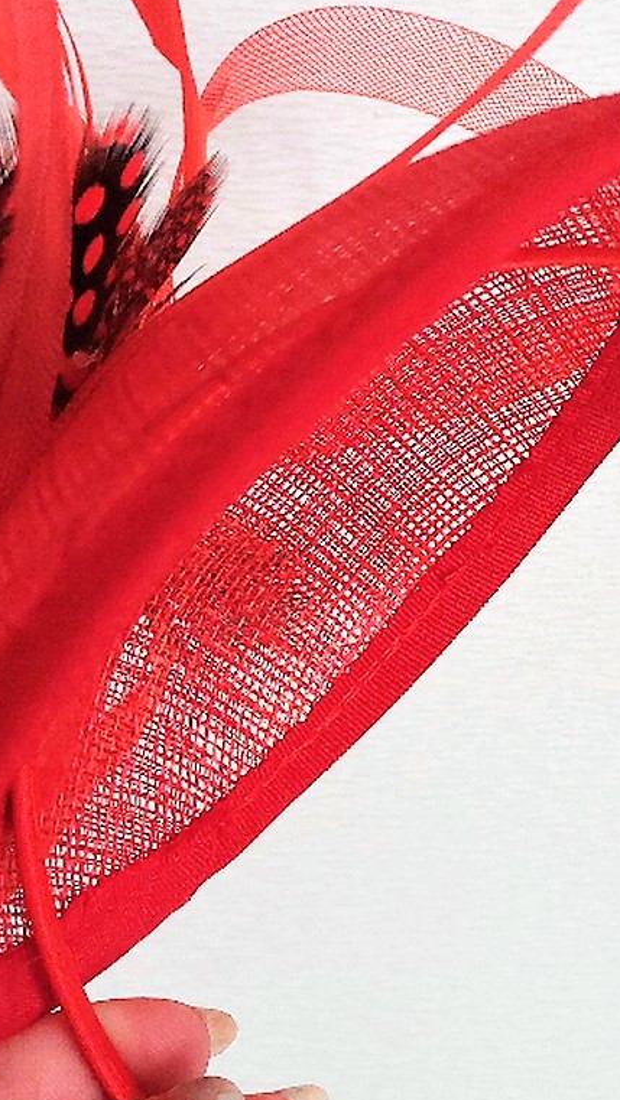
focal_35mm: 74
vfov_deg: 28.6
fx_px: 2161
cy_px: 608
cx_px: 540
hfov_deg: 16.1
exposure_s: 1/50
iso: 100
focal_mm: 5.32
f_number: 1.8
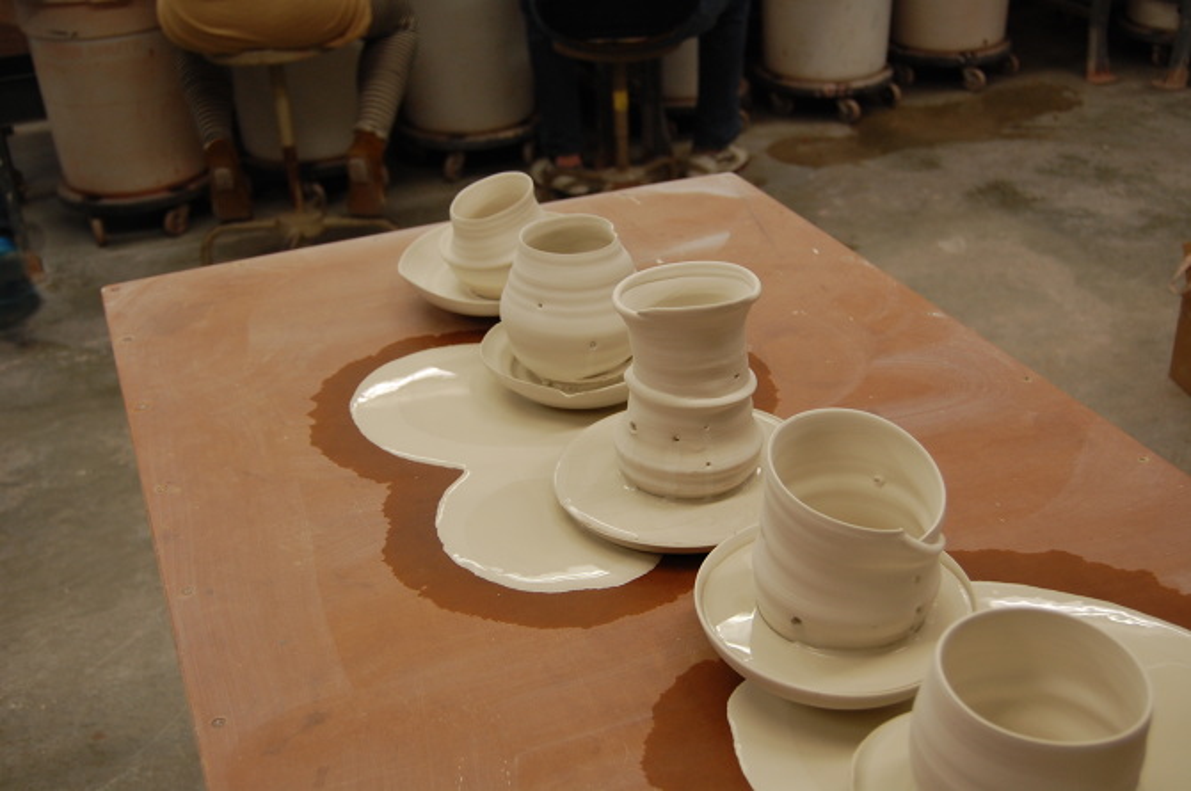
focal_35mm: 42
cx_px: 596
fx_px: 1388
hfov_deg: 46.4
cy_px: 396
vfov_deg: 31.8
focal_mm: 28
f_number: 4.2
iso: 400
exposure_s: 1/80
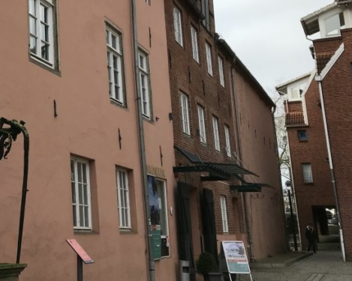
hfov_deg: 29.5
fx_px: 625
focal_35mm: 60
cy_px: 44
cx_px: 4
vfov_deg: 24.8
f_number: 1.8
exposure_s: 1/699
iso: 20
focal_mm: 3.99
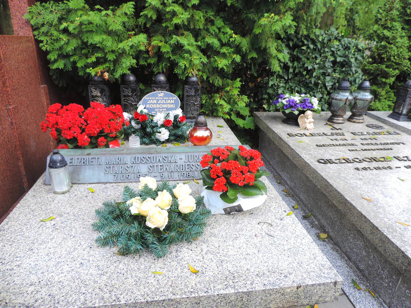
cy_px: 154
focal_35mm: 24
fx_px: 285
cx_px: 206
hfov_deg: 71.6
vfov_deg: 56.8
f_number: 3
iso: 80
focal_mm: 4.3
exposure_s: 1/60
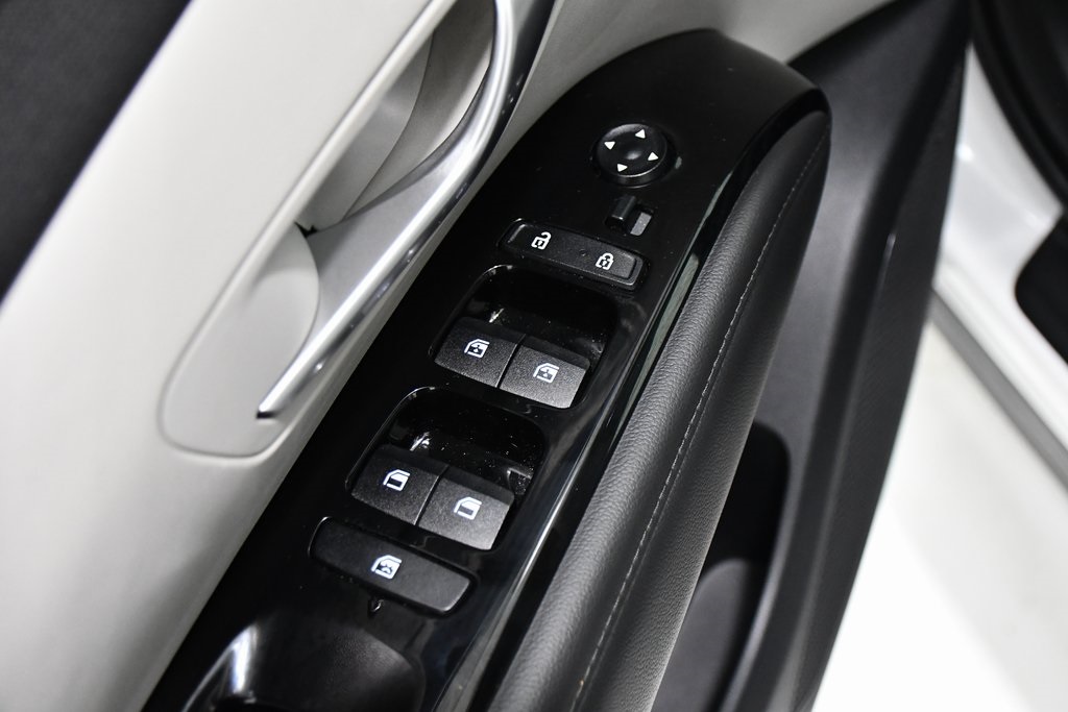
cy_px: 356
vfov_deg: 26.5
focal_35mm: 51
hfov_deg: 38.9
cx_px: 534
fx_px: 1513
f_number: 4.2
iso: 3200
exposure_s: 1/60
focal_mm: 34
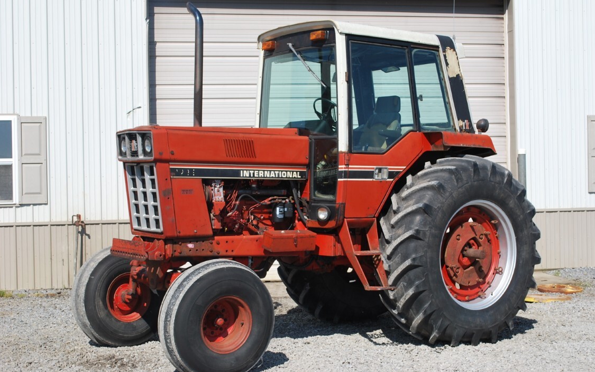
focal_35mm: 55
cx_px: 298
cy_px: 182
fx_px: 884
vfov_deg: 23.8
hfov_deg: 37.2
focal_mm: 35
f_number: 8
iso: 100
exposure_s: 1/250
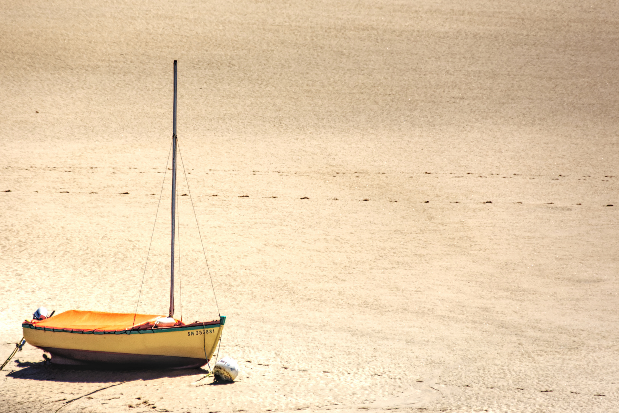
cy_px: 206
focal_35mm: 345
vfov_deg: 4.0
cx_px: 310
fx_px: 5934
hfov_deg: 6.0
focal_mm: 230
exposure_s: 1/2500
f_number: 7.1
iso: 160
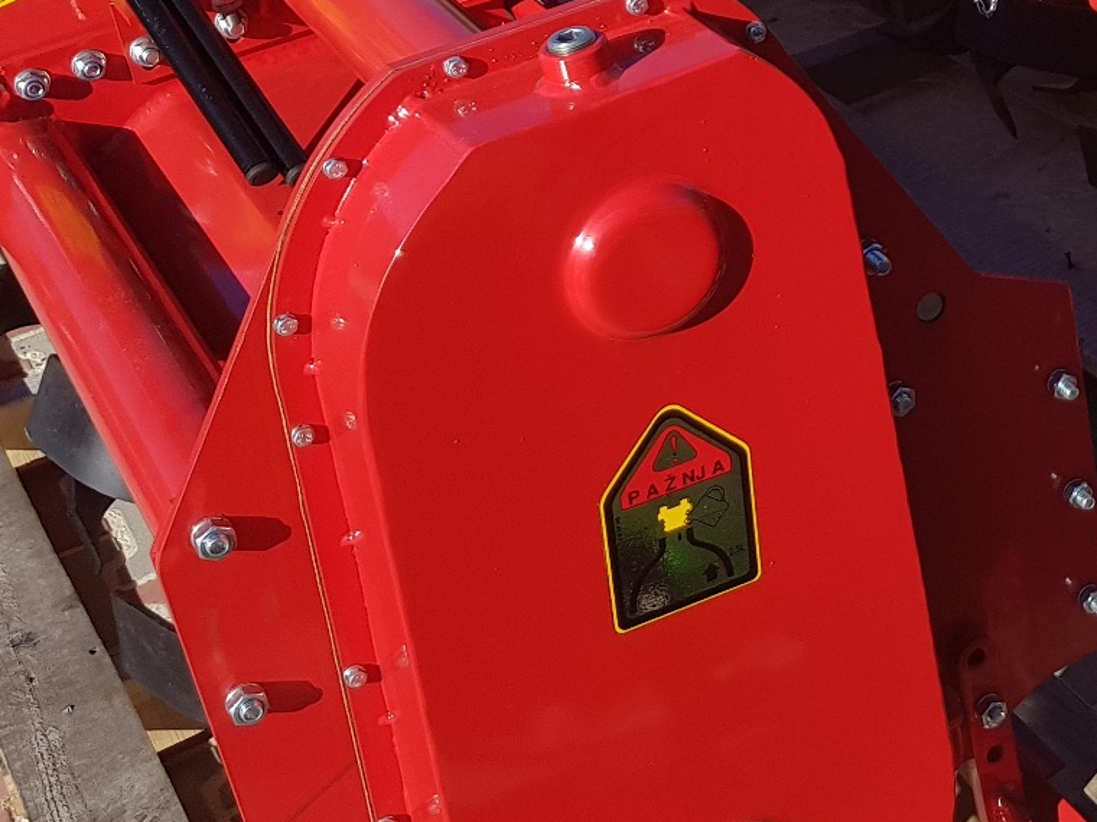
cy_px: -55
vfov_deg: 20.4
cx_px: 1292
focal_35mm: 69
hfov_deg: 25.5
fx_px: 2187
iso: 40
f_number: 1.7
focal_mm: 4.2
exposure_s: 1/1940
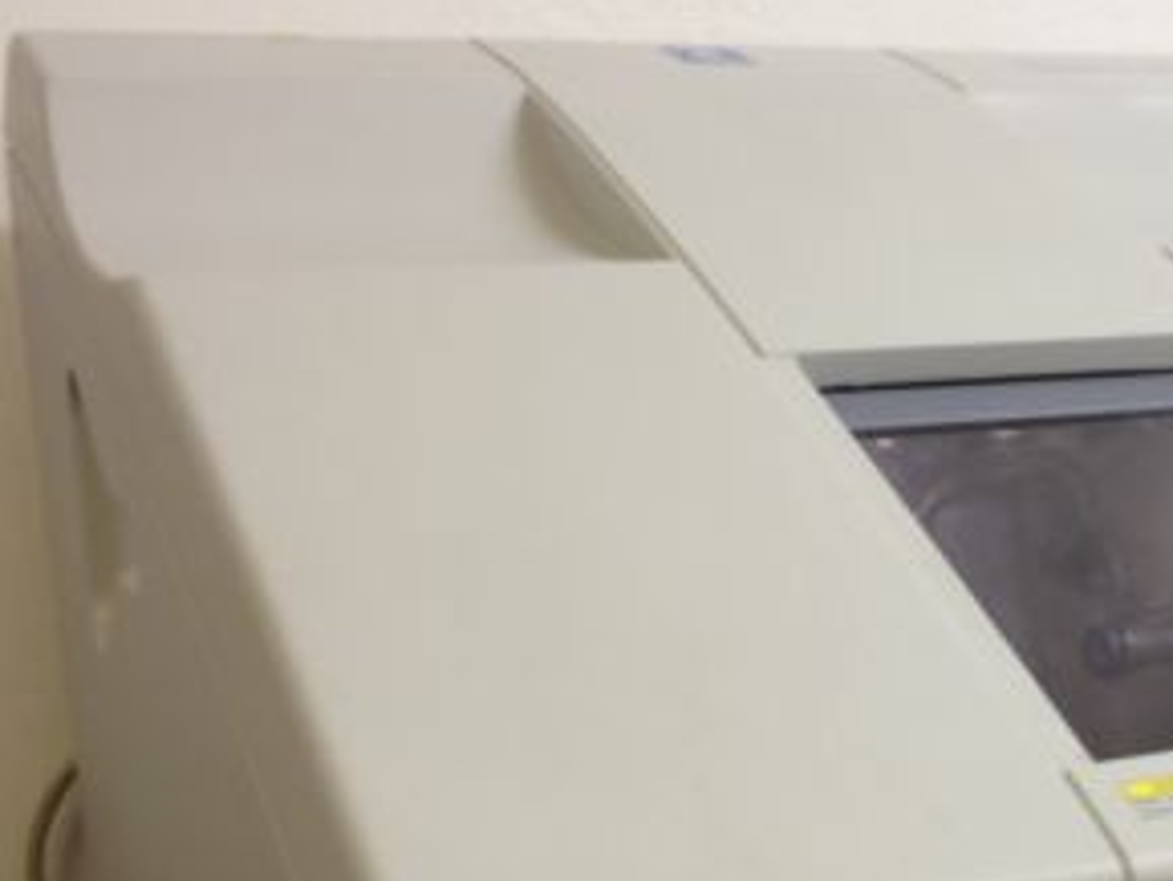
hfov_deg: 27.8
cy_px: 769
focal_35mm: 68
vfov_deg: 21.2
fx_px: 2305
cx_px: 978
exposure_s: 1/20
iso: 50
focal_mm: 4.28
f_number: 2.4
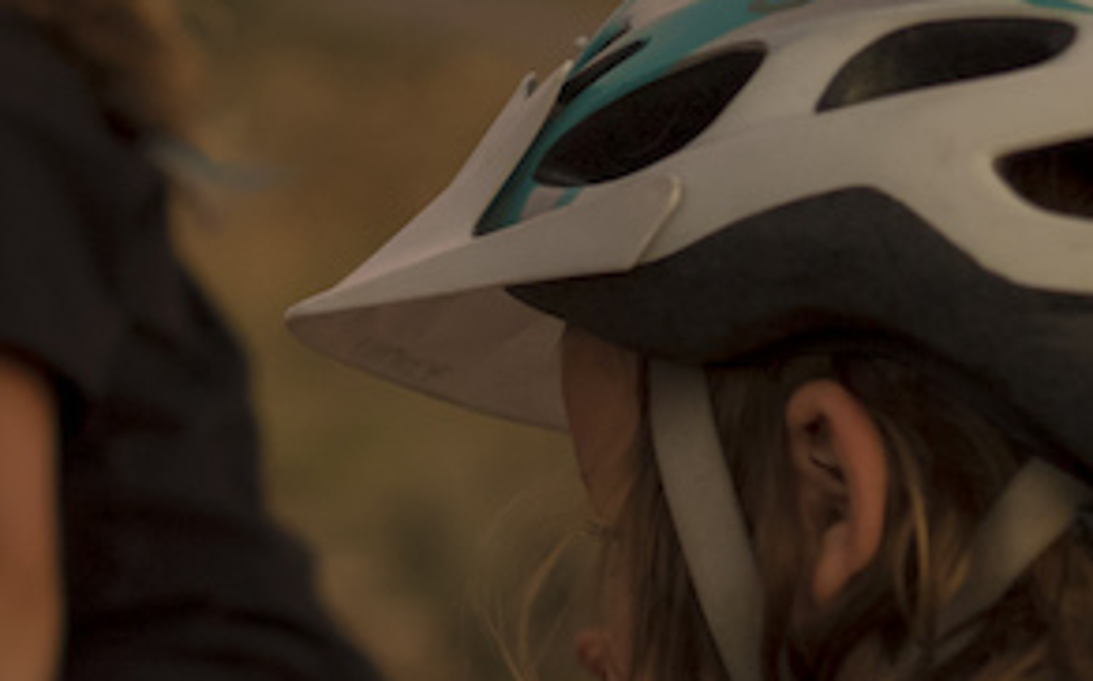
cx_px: -150
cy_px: 449
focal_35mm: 197
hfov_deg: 10.5
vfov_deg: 6.6
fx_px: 5864
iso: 2000
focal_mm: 55
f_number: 2.8
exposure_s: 1/640
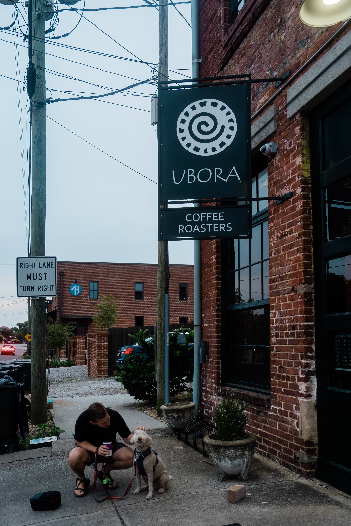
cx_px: 176
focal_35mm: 32
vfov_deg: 58.7
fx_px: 467
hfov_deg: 41.2
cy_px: 263
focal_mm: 32
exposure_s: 1/60
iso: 400
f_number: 4
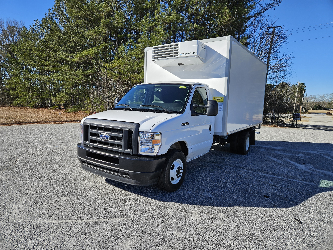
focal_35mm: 23
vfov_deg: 58.9
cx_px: 166
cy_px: 125
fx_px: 221
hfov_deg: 73.9
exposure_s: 1/1770
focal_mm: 5.4
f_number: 1.8
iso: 25
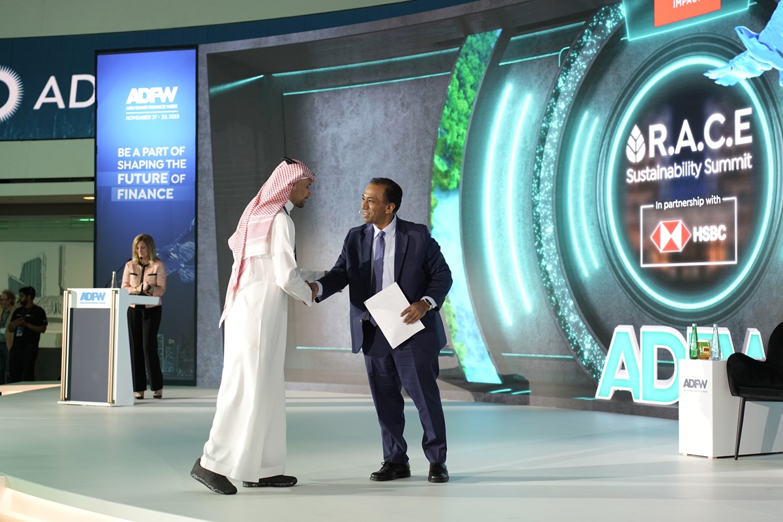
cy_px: 261
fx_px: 1392
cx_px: 392
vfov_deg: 21.2
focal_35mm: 64
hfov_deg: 31.4
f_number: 3.5
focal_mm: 64
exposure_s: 1/160
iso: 1000
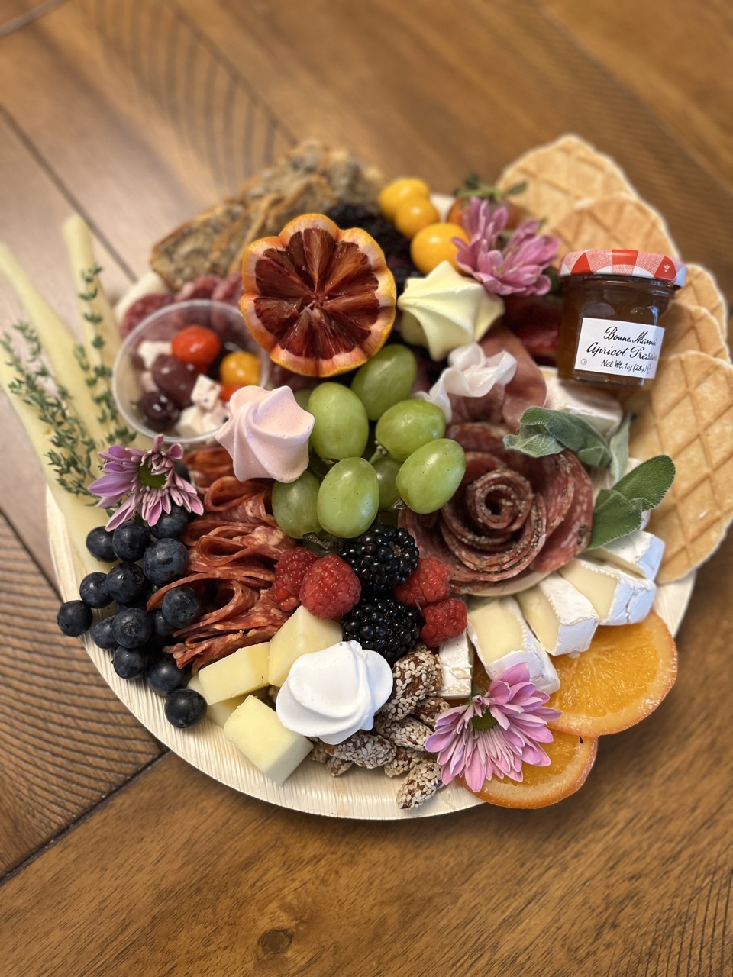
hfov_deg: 53.1
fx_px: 734
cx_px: 366
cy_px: 488
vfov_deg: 67.3
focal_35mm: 26
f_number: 1.6
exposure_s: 1/60
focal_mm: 5.1
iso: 320
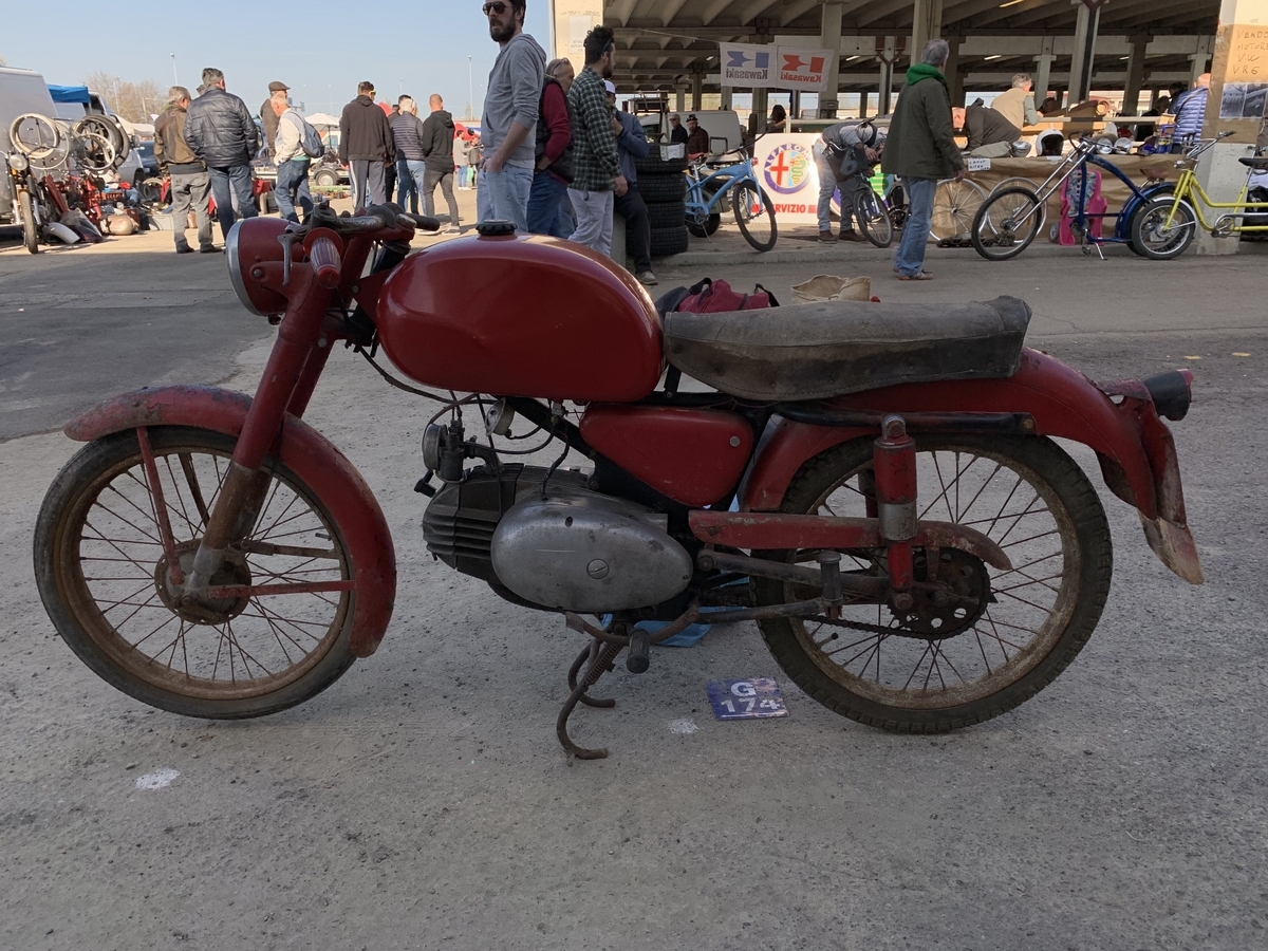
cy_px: 476
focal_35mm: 26
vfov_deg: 53.1
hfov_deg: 67.3
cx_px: 634
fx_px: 952
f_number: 1.8
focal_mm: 4.25
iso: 25
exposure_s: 1/1427
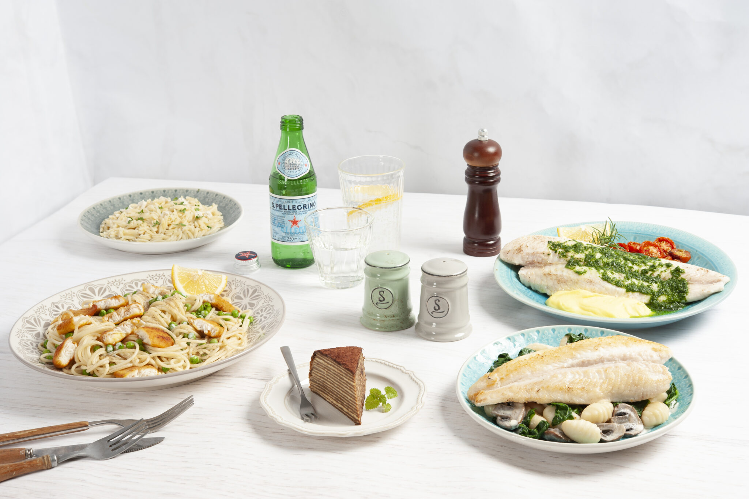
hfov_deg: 33.4
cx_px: 374
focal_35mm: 60
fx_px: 1248
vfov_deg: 22.6
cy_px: 250
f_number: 8
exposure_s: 1/125
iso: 200
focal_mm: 60
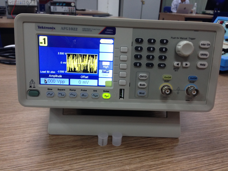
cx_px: 114
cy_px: 86
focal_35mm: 33
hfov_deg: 55.4
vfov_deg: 42.9
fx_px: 217
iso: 125
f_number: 2.4
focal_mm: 4.12
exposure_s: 1/20
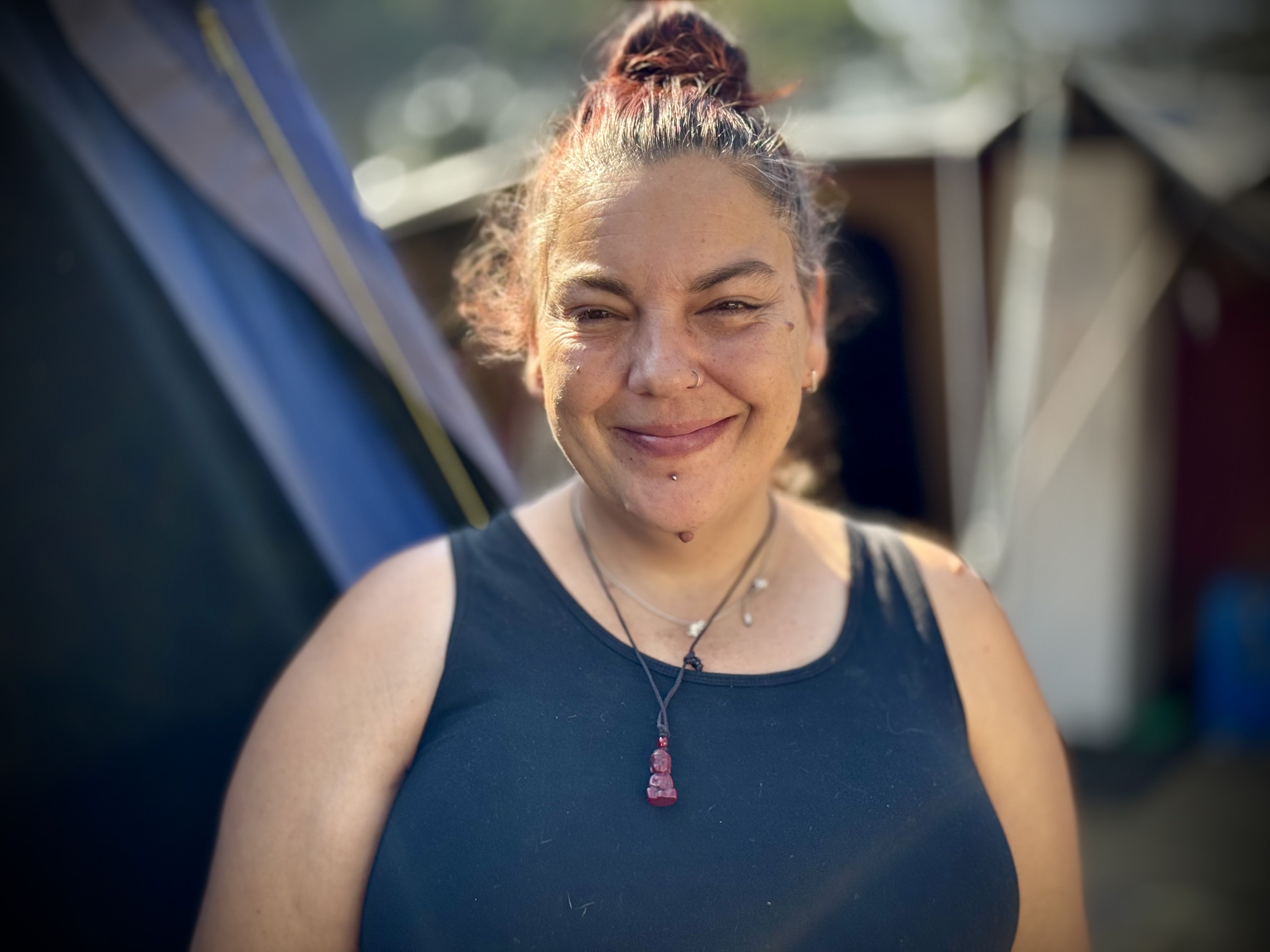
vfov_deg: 30.3
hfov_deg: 39.7
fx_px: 1761
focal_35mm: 48
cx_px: 635
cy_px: 476
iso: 64
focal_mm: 6.76
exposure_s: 1/900
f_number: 1.78
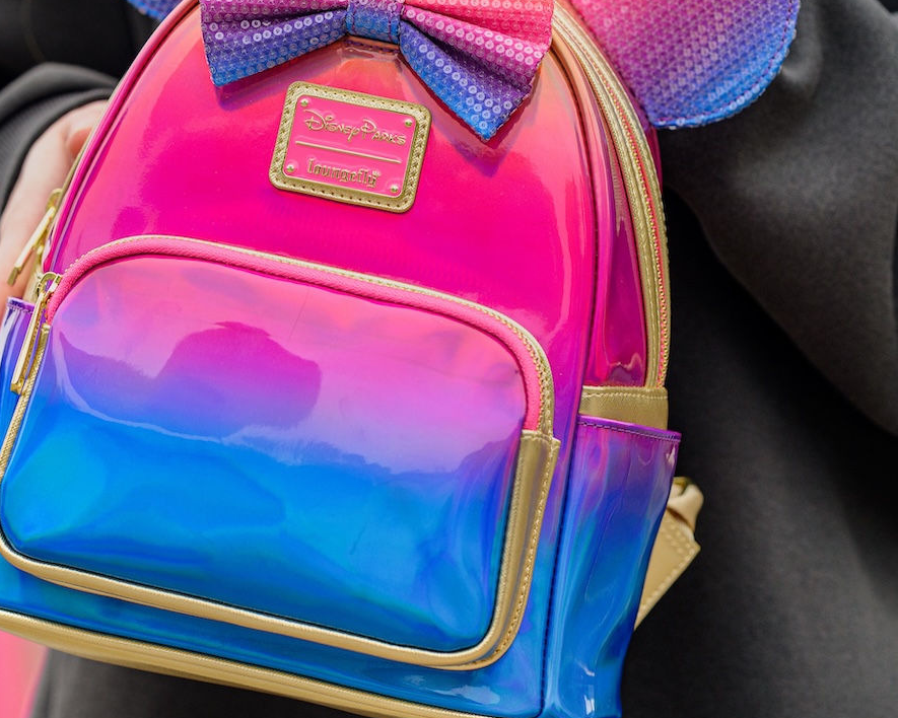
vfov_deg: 5.6
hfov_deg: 7.0
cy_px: 246
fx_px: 7309
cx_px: 159
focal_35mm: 275
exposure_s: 1/125
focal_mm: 135
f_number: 3.2
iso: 200
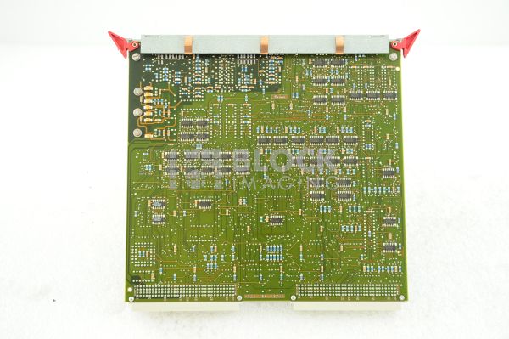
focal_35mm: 48
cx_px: 254
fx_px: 678
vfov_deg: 28.0
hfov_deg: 41.1
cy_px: 170
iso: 1600
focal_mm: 48
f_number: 7.1
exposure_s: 1/125
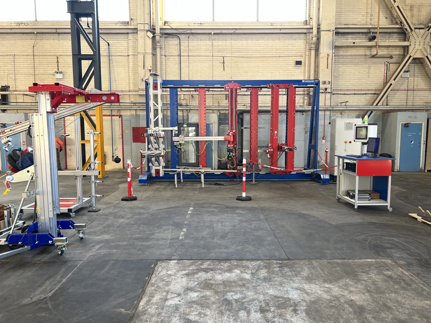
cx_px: 216
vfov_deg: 53.1
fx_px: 324
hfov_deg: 67.3
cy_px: 162
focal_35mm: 26
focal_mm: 5.7
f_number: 1.5
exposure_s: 1/121
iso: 80
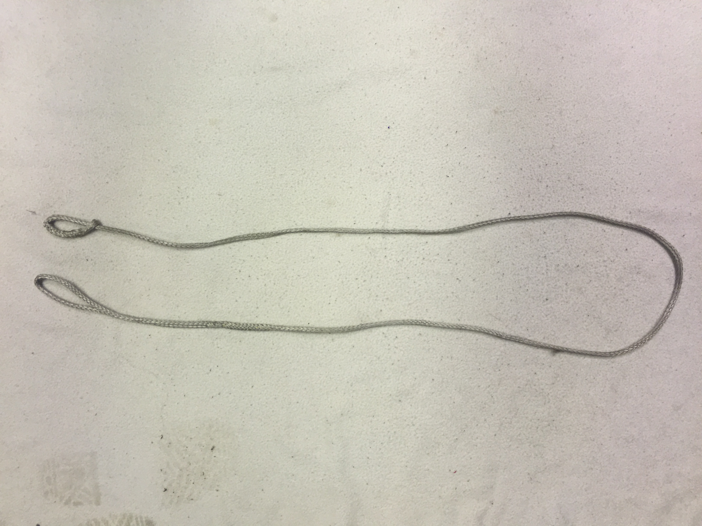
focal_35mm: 29
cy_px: 263
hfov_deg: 61.7
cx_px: 351
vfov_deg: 48.2
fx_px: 588
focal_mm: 4.15
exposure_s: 1/33
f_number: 2.2
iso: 64
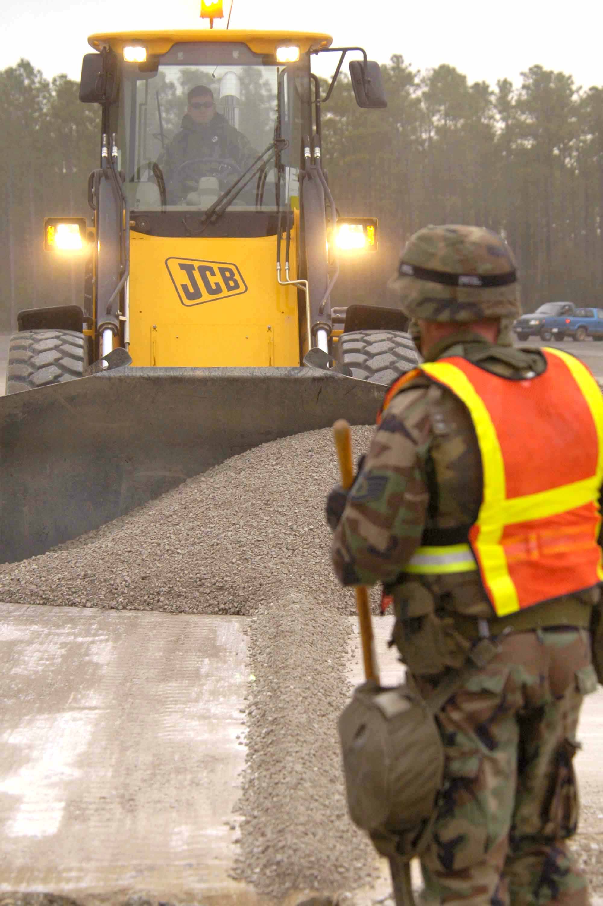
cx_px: 302
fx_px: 3775
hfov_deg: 9.1
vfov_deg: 13.7
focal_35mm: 150
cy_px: 453
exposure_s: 1/640
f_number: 6.3
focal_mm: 100
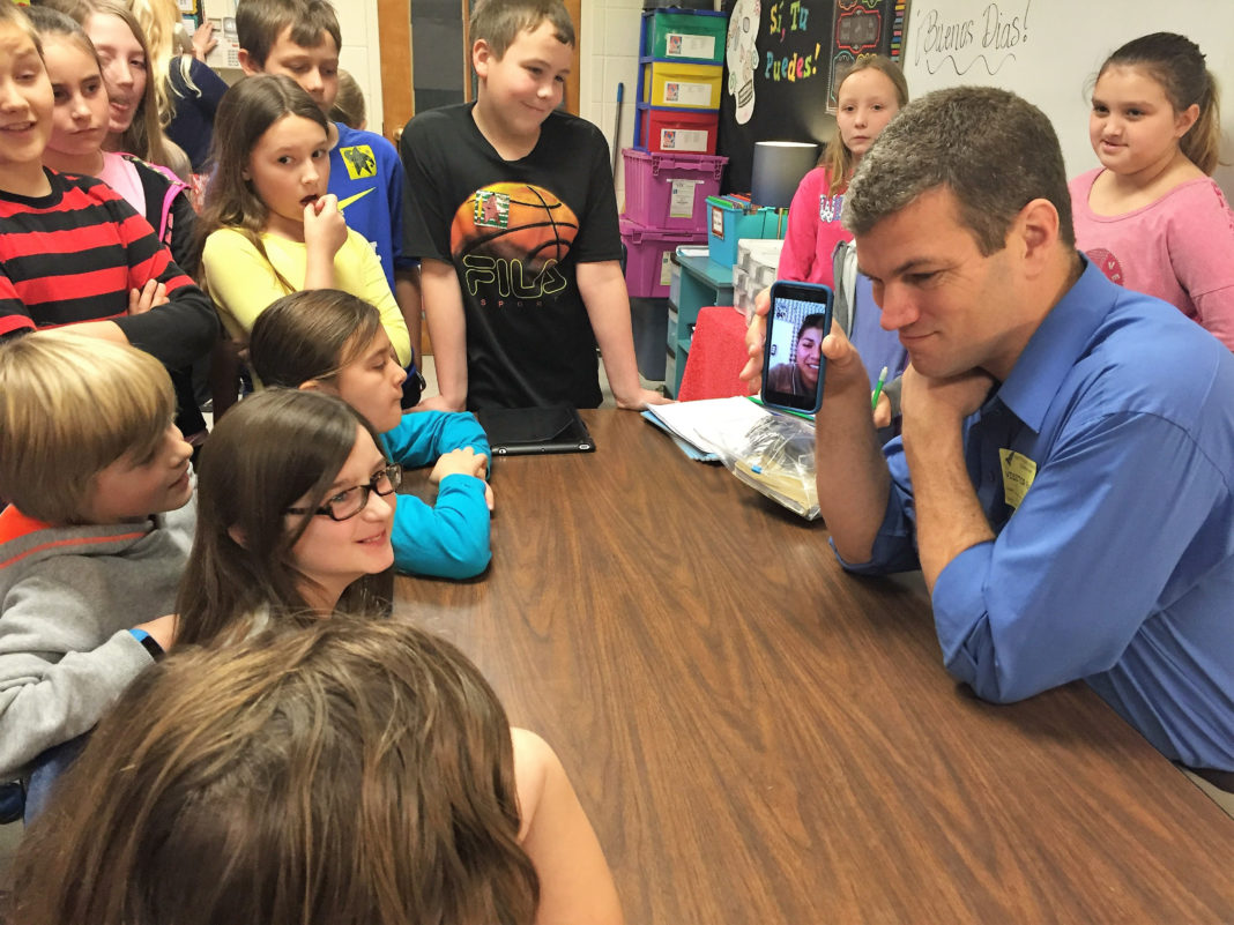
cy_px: 462
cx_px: 617
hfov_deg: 61.7
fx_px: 1034
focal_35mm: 29
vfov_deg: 48.2
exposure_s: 1/30
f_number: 2.2
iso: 160
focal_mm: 4.15
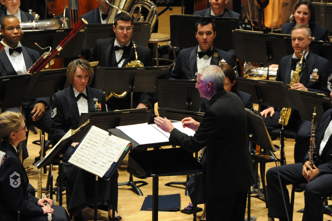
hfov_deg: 6.9
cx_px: 166
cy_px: 110
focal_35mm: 300
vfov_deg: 4.6
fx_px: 2765
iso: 12800
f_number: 11
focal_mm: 300
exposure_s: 1/80
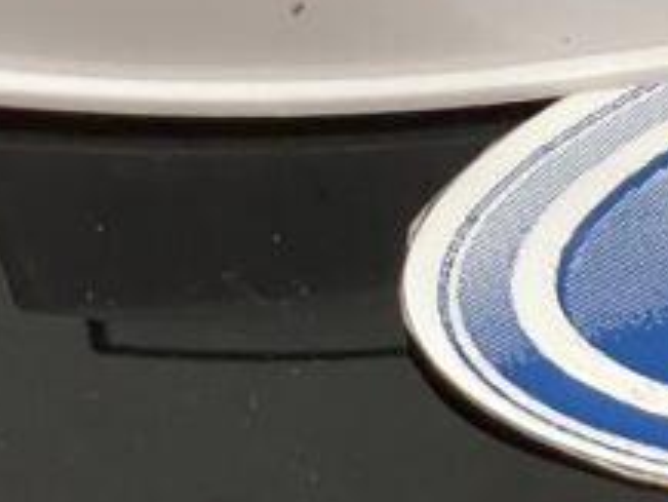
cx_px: 1453
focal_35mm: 245
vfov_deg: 5.9
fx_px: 4730
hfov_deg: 7.7
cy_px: -582
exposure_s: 1/60
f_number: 2
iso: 400
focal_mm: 6
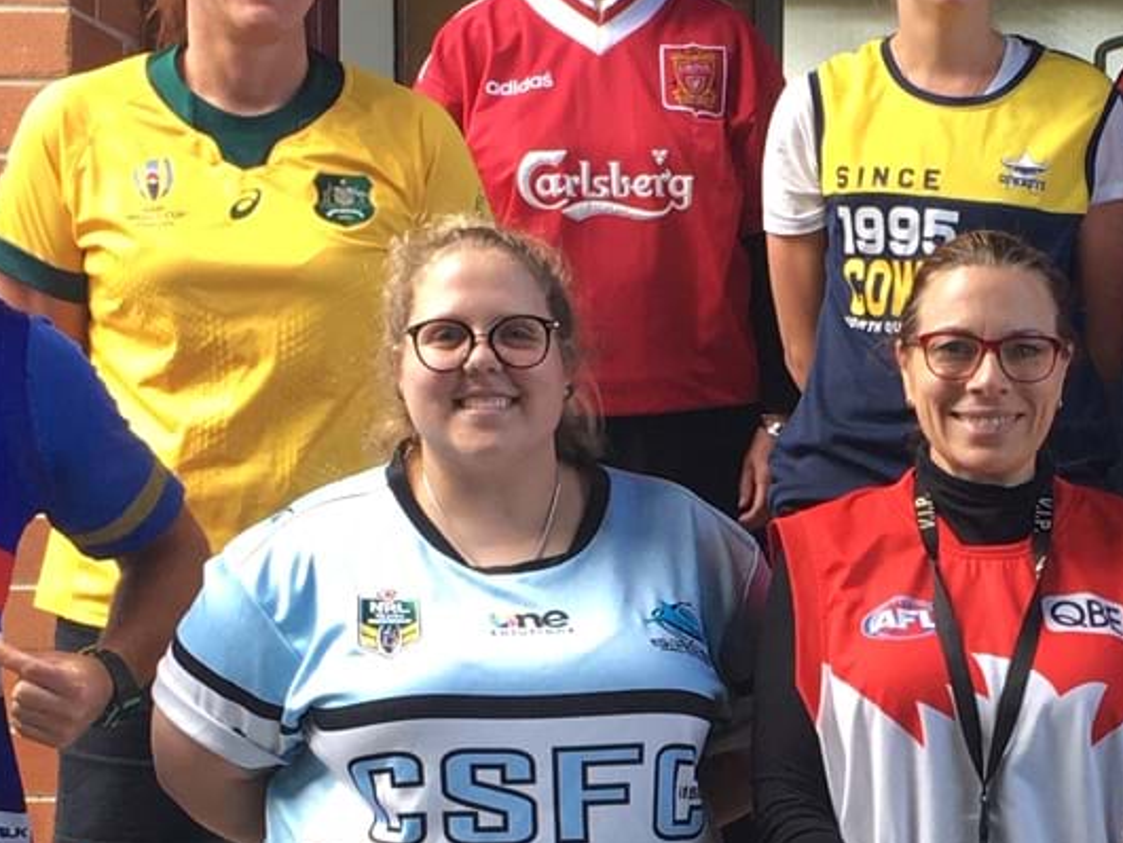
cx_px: 1070
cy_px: 864
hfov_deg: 17.5
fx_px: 3571
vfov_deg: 13.3
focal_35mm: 110
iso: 40
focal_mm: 4.15
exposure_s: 1/100
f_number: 2.2
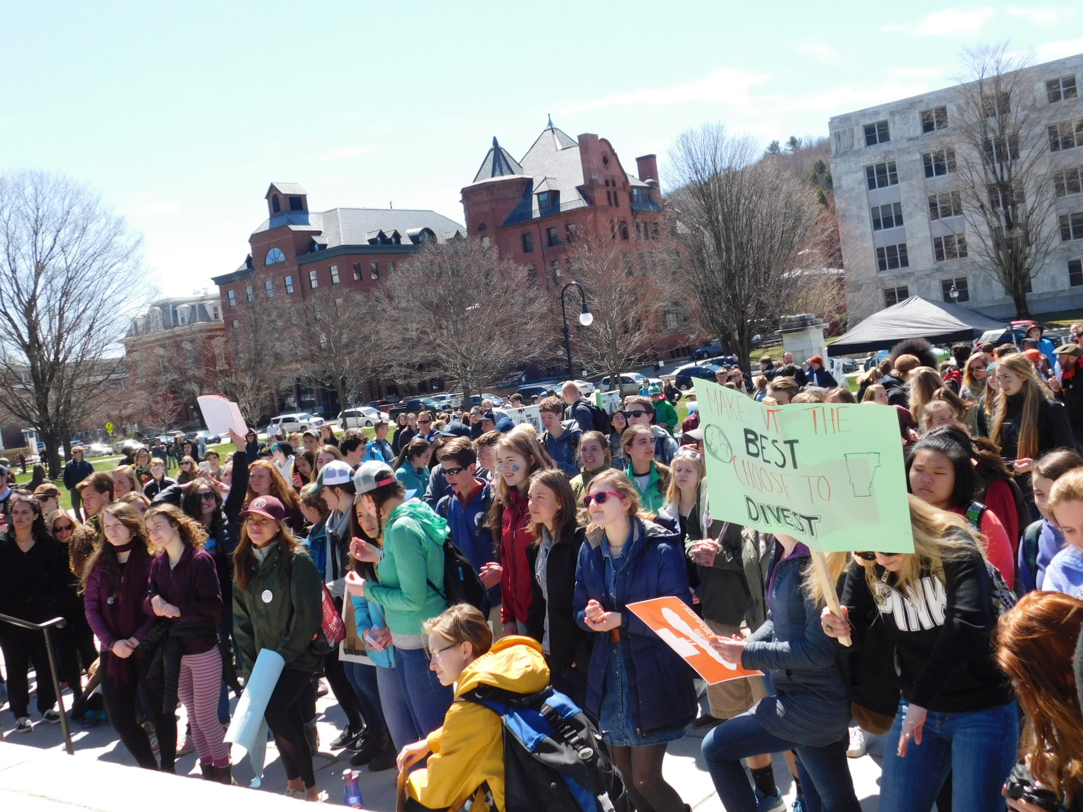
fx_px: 1126
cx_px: 542
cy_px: 406
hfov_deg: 51.4
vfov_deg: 39.7
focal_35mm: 36
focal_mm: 6.3
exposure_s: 1/640
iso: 125
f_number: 3.5
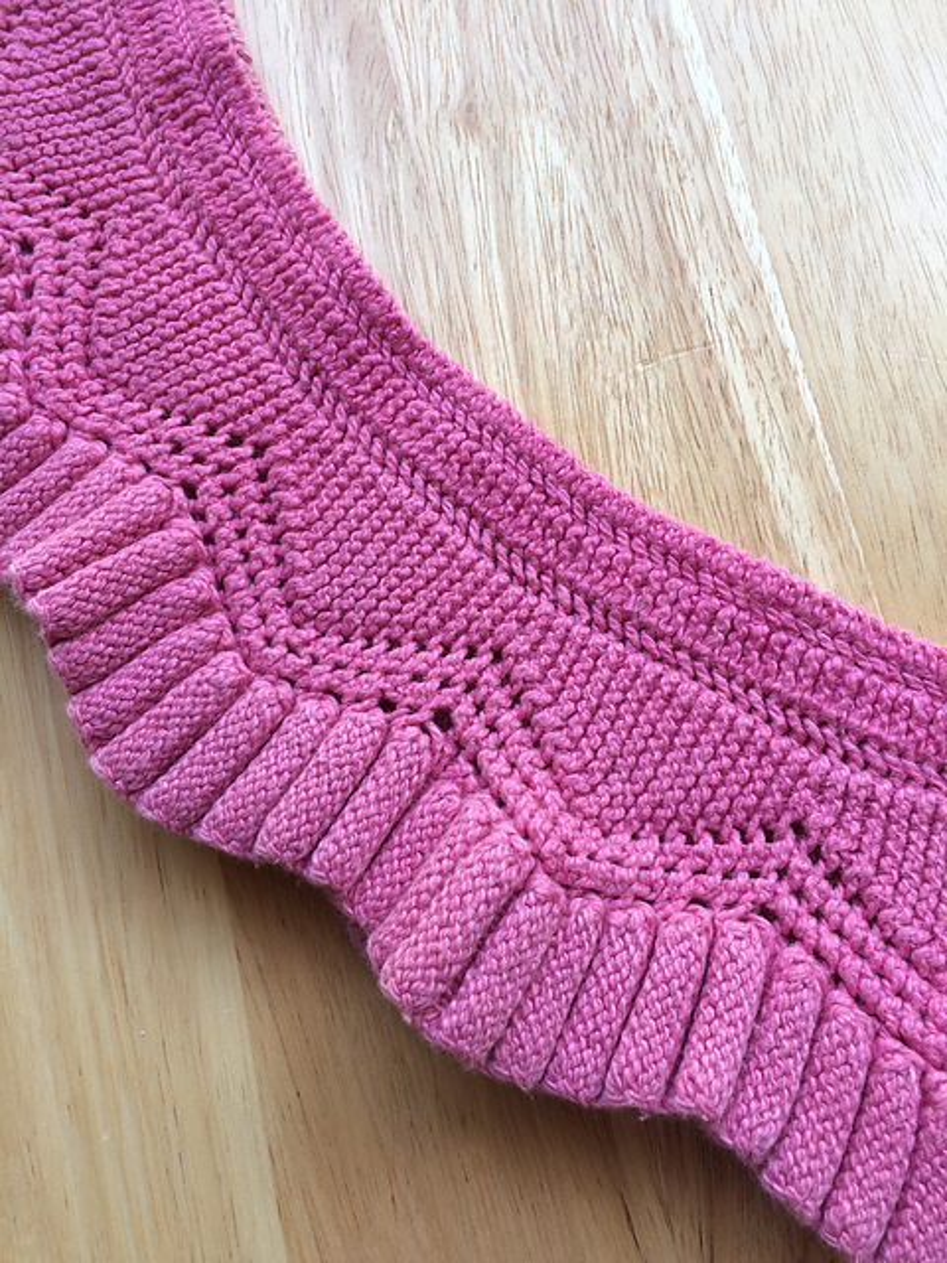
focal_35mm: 29
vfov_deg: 61.7
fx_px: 1058
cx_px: 474
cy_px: 632
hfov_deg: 48.2
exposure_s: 1/60
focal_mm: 4.15
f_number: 2.2
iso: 50
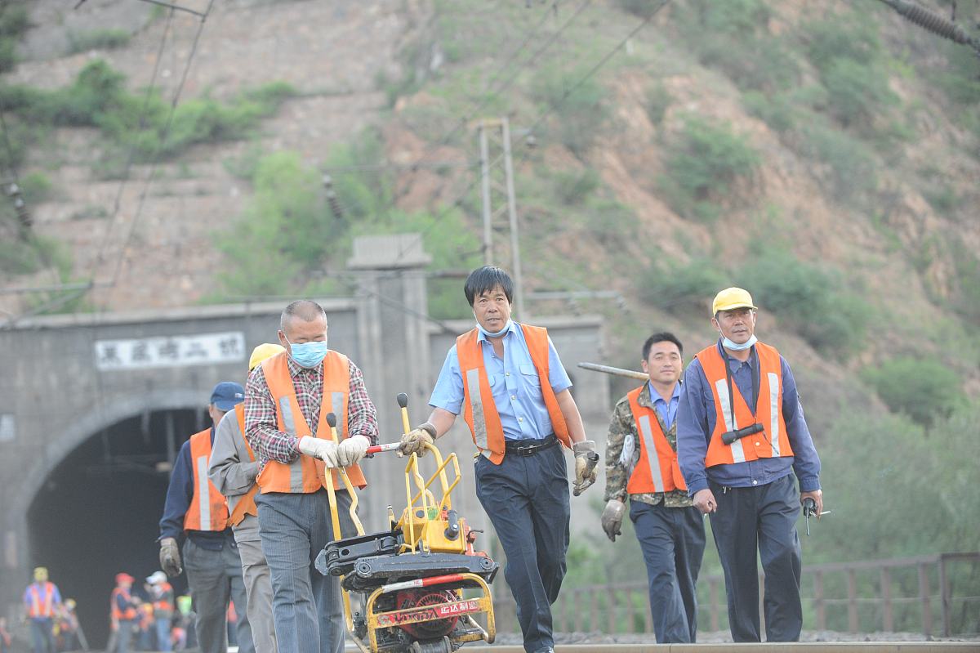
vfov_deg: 11.0
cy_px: 326
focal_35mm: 125
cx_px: 490
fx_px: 3401
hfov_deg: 16.4
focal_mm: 125
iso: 1600
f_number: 3.5
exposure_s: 1/800
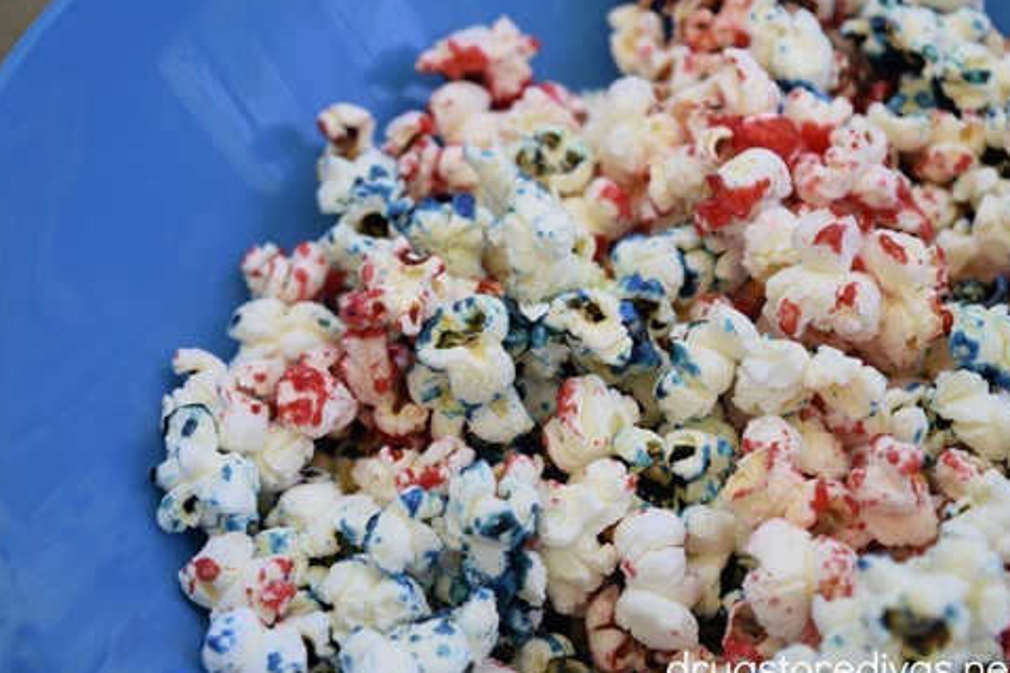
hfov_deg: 27.0
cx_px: 503
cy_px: 346
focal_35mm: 75
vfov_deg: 18.2
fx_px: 2104
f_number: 5.6
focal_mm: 48
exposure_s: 1/125
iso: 400
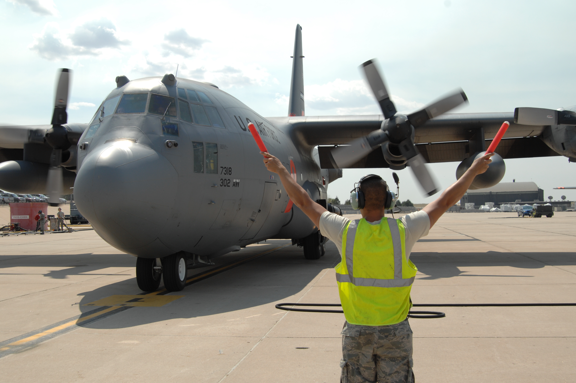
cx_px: 288
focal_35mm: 42
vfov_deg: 31.8
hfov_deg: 46.4
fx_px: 671
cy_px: 192
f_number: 6.7
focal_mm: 28
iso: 200
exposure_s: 1/640
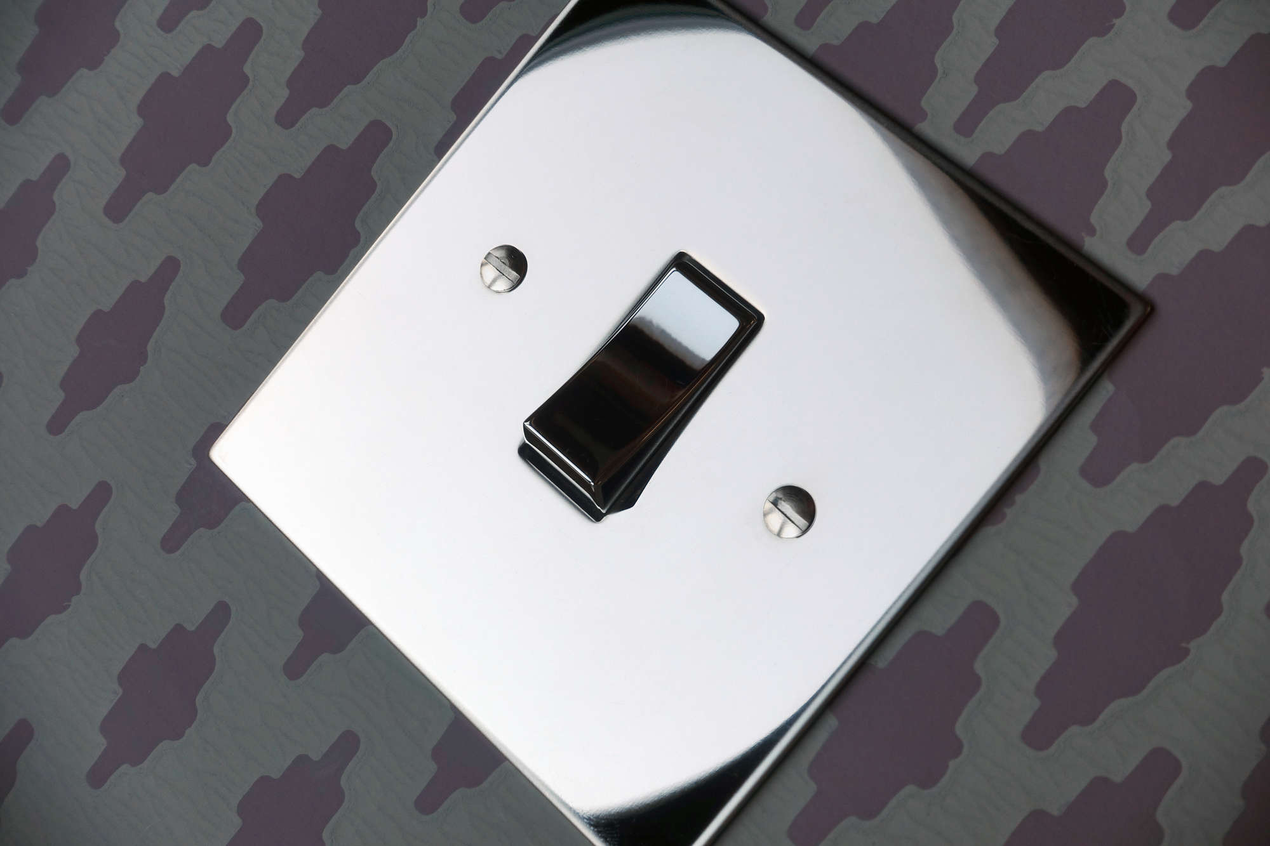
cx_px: 635
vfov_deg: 19.5
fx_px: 2469
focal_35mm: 70
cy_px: 423
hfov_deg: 28.8
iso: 100
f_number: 11
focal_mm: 25.7
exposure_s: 1/25
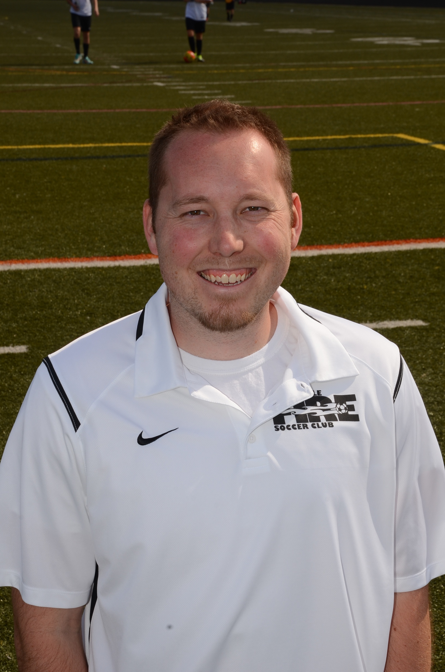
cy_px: 336
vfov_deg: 28.1
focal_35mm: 72
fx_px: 1341
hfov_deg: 18.8
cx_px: 222
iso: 200
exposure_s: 1/250
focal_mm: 48
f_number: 18
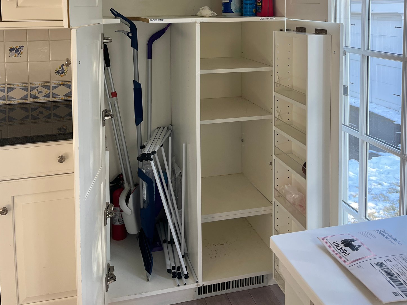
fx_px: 423
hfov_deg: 51.3
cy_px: 43
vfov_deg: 37.6
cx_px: 198
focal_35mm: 36
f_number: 1.6
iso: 50
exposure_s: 1/122
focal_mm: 5.1
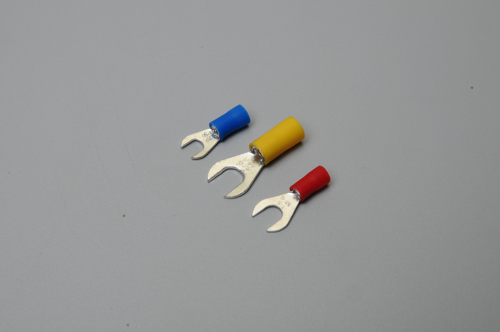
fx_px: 1457
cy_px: 166
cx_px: 250
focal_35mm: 105
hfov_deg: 19.5
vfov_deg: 13.0
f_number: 25
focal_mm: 70
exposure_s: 1/60
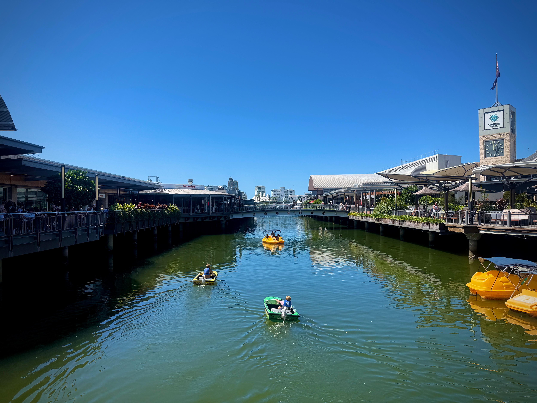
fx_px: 372
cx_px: 268
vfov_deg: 56.8
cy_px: 202
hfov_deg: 71.6
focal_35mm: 24
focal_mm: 6.76
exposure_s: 1/4405
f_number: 1.78
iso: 80
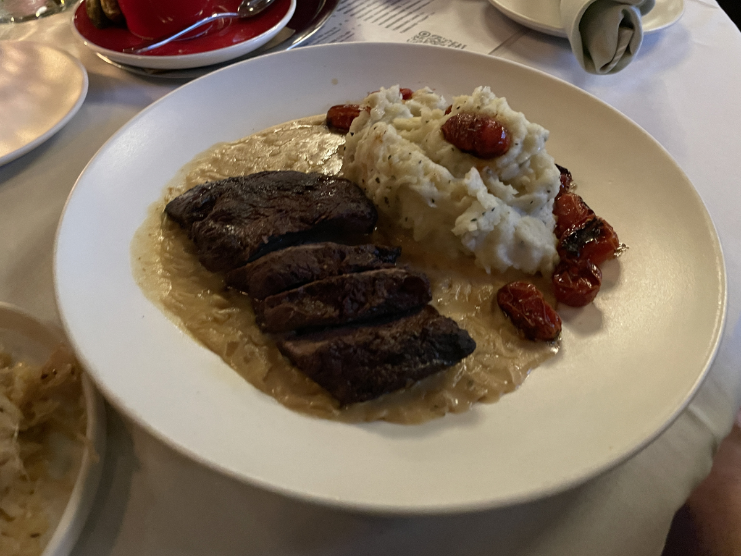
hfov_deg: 67.3
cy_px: 278
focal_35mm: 26
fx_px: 557
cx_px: 370
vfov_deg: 53.1
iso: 1000
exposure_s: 1/30
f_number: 1.6
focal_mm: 4.2
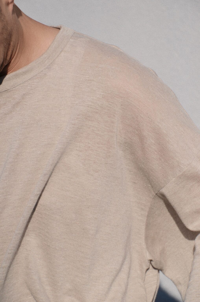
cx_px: 100
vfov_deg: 13.7
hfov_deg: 9.1
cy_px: 151
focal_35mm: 150
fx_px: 1256
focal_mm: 100
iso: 800
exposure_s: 1/8000
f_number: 5.6
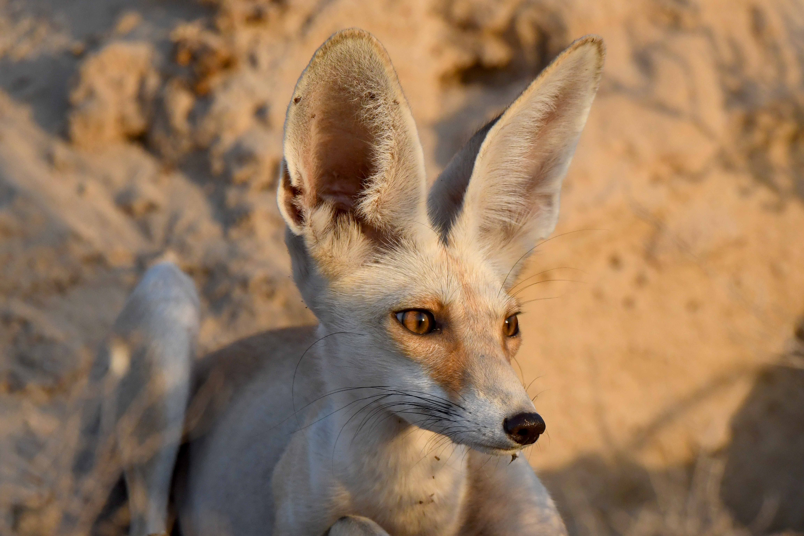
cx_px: 402
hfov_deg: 4.1
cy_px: 268
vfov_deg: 2.7
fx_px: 11166
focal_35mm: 500
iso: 1000
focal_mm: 500
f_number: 5.6
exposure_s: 1/1600
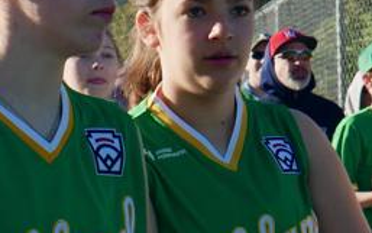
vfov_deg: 7.8
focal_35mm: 169
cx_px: 151
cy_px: 153
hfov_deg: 12.4
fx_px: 1714
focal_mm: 20
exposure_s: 1/1000
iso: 200
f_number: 4.4
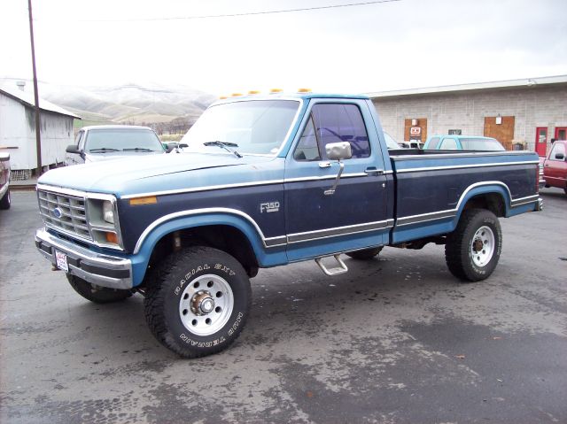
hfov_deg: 51.4
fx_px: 589
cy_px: 212
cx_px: 284
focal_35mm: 36
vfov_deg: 39.6
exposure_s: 1/121
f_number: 2.7
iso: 80
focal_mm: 6
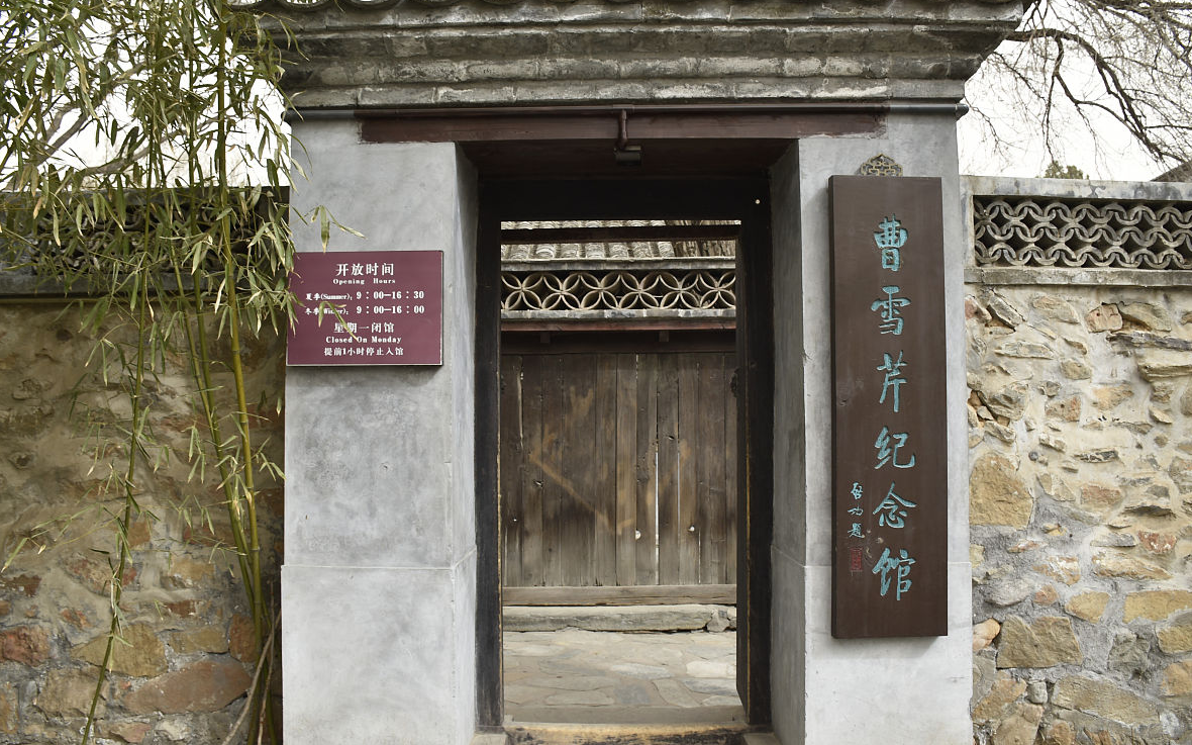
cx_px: 597
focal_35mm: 28
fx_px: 909
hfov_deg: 66.5
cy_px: 350
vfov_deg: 44.5
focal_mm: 18
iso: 100
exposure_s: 1/160
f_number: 6.3
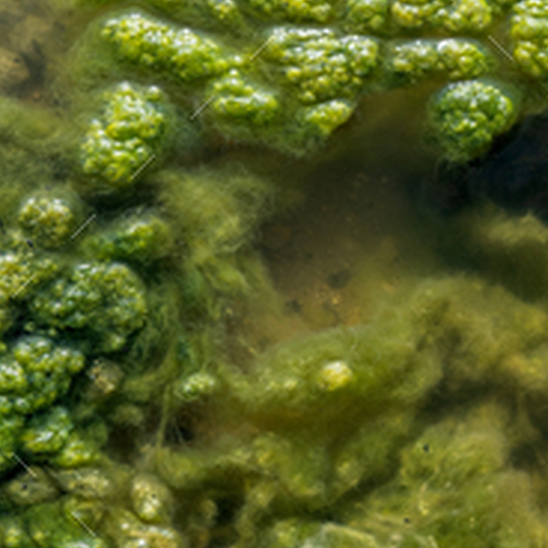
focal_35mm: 136
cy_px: 67
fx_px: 2436
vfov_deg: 12.7
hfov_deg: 12.2
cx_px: 813
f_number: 10
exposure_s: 1/80
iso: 100
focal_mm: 50
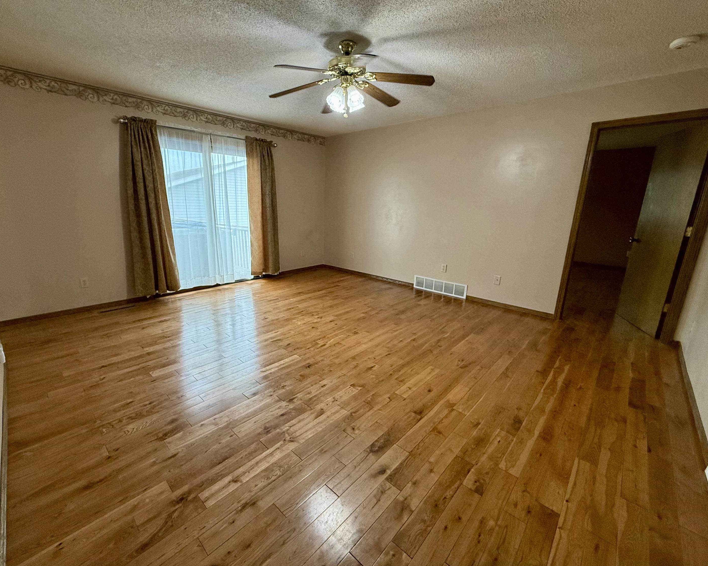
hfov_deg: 96.6
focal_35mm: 15
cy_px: 278
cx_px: 330
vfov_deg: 84.0
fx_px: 314
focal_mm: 2.22
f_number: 2.2
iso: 200
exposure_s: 1/120
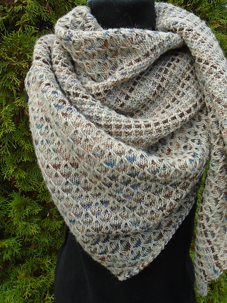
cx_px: 131
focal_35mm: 31
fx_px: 271
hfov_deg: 45.3
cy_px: 132
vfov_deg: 58.1
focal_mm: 4.6
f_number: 3.2
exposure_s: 1/160
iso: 100
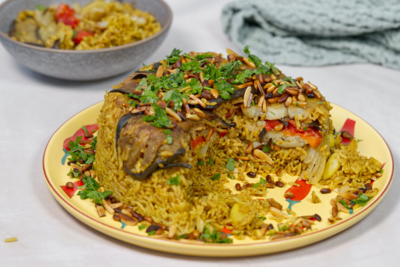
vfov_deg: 10.1
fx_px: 1511
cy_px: 133
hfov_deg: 15.1
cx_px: 200
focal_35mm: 136
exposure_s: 1/100
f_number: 3.5
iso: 500
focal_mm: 90
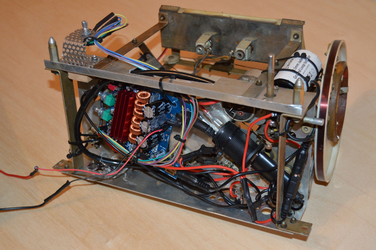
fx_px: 548
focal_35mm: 52
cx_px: 188
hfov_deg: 37.9
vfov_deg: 25.7
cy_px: 125
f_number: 4.5
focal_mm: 35
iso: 800
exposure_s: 1/50
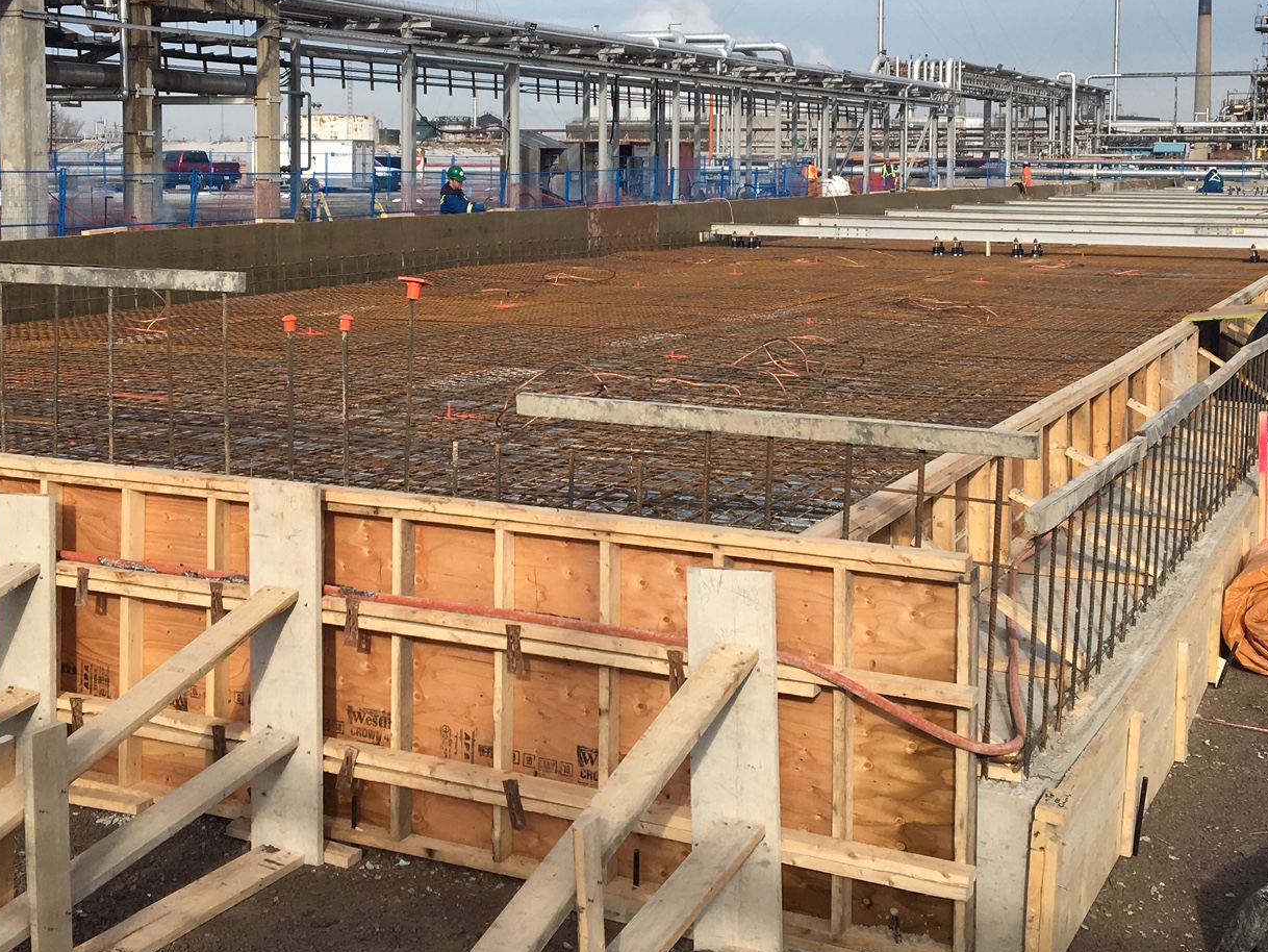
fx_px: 1759
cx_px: 591
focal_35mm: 48
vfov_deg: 29.8
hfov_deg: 39.6
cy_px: 243
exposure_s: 1/1603
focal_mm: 4.15
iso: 25
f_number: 2.2
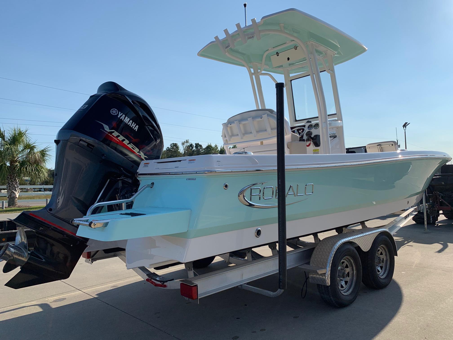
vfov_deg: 53.1
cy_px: 170
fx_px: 340
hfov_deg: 67.3
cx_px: 226
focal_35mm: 26
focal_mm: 4.25
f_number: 1.8
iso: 25
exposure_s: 1/3401
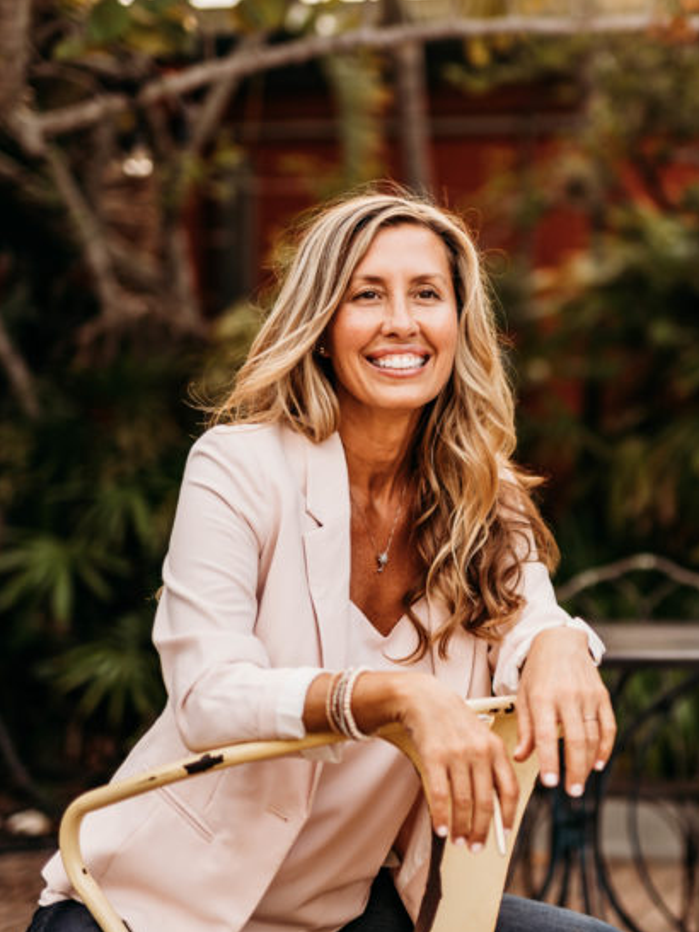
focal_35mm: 89
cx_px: 589
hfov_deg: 16.4
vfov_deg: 22.0
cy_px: 398
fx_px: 2397
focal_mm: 50
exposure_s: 1/640
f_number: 1.4
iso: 64
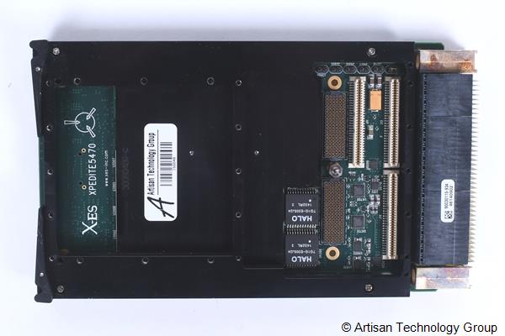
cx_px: 252
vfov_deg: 47.9
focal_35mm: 27
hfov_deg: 67.4
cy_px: 168
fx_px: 379
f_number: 13
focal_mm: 18
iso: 200
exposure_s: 1/200
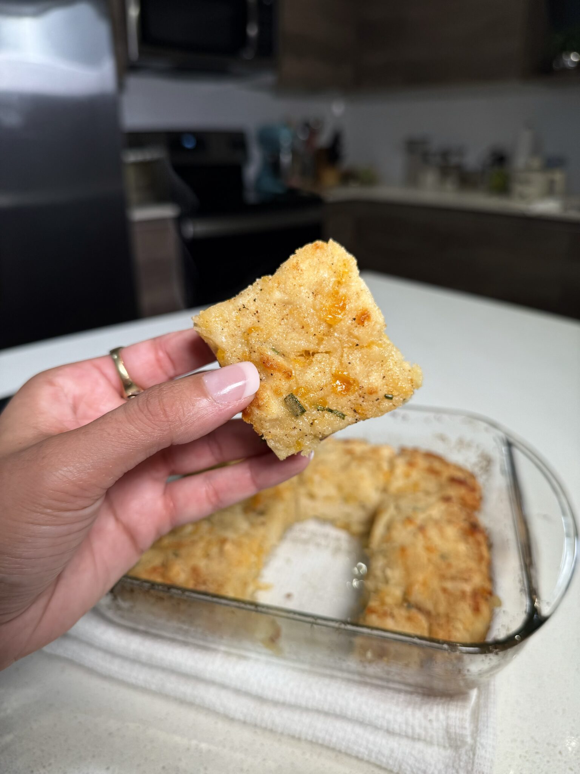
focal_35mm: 24
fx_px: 536
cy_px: 387
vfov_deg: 71.6
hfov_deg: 56.8
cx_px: 290
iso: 64
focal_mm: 6.76
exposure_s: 1/159
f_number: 1.78
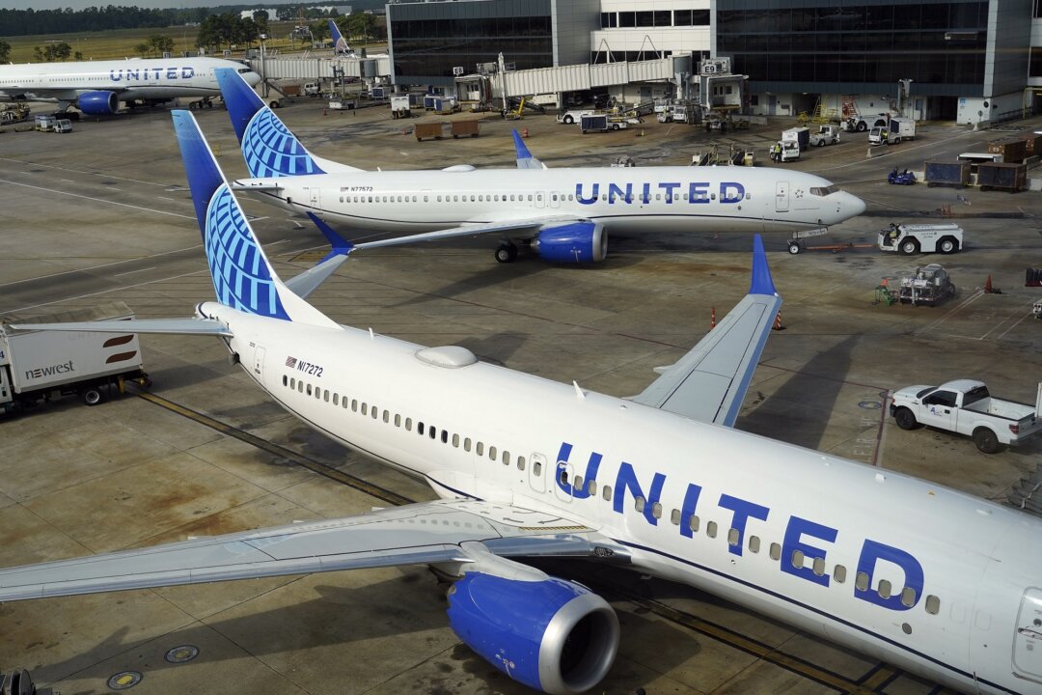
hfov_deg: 48.5
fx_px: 1158
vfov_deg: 33.4
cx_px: 521
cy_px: 348
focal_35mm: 40
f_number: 4
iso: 250
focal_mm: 40
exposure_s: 1/1000
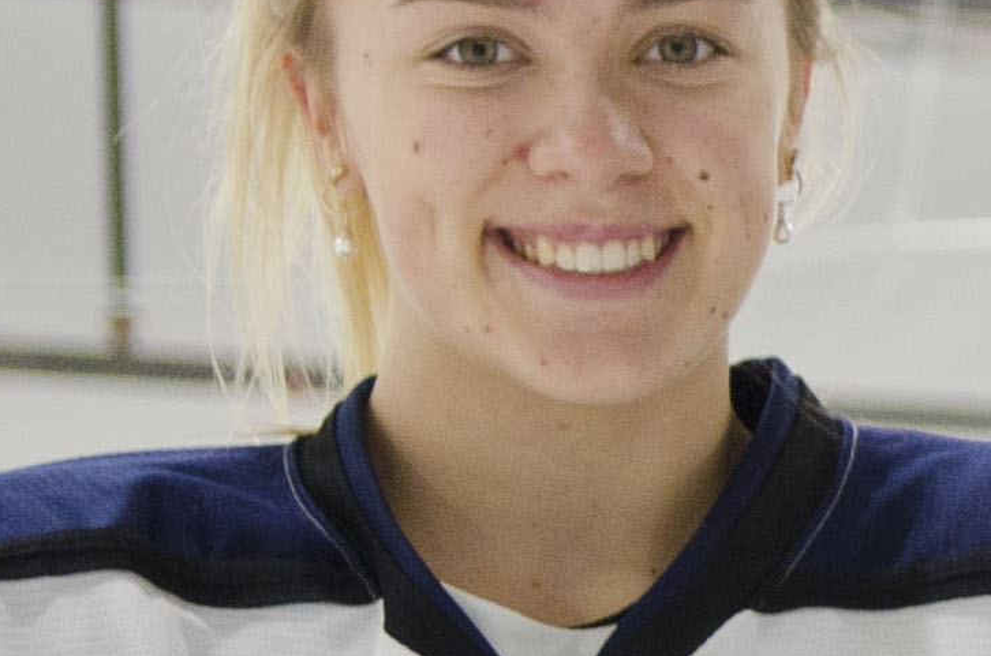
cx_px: 2804
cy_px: 966
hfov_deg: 5.9
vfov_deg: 4.2
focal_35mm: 326
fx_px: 8956
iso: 500
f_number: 2.8
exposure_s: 1/160
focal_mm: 32
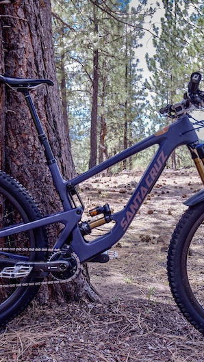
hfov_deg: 31.2
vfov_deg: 52.8
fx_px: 365
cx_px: 118
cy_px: 181
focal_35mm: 38
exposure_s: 1/1250
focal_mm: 24
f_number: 2.8
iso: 800
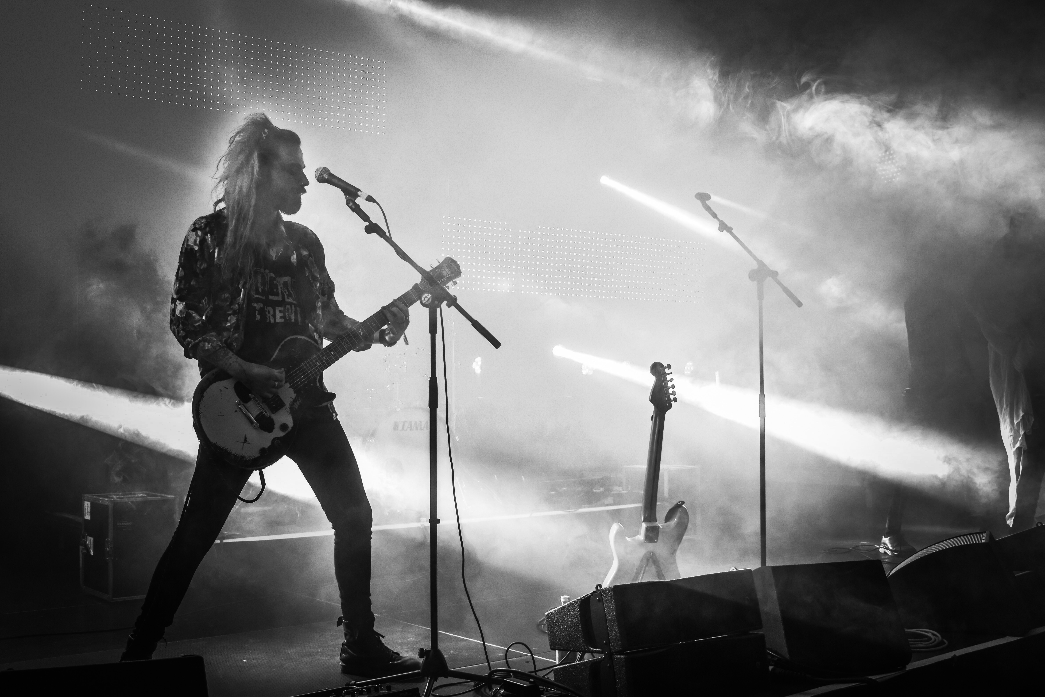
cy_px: 348
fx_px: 1176
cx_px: 522
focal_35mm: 40
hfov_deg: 47.9
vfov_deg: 33.0
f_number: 4
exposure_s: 1/250
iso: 720
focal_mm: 27
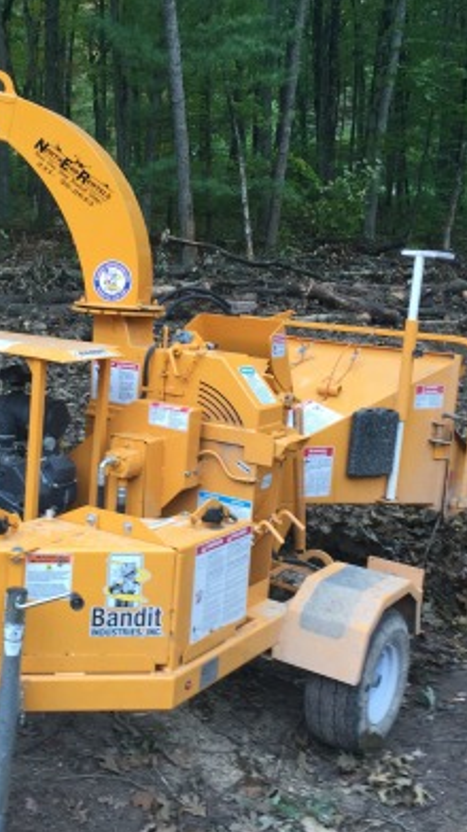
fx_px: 948
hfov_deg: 27.2
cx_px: 99
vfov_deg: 47.4
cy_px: 416
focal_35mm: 43
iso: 32
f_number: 2.2
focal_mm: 4.15
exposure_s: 1/60
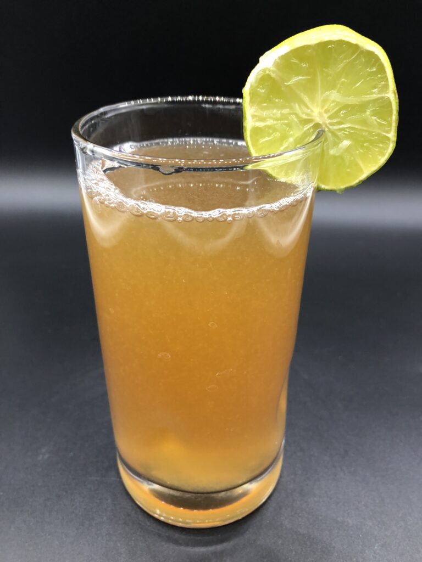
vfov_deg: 63.4
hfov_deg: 49.7
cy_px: 281
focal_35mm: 28
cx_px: 211
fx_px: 455
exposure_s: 1/30
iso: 25
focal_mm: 3.99
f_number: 1.8
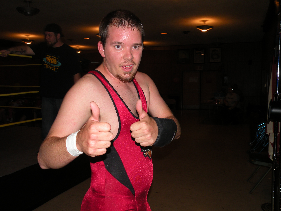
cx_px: 140
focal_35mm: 33
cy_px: 106
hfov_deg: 55.4
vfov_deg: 42.9
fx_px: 268
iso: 64
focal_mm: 5.8
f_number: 3.2
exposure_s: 1/60
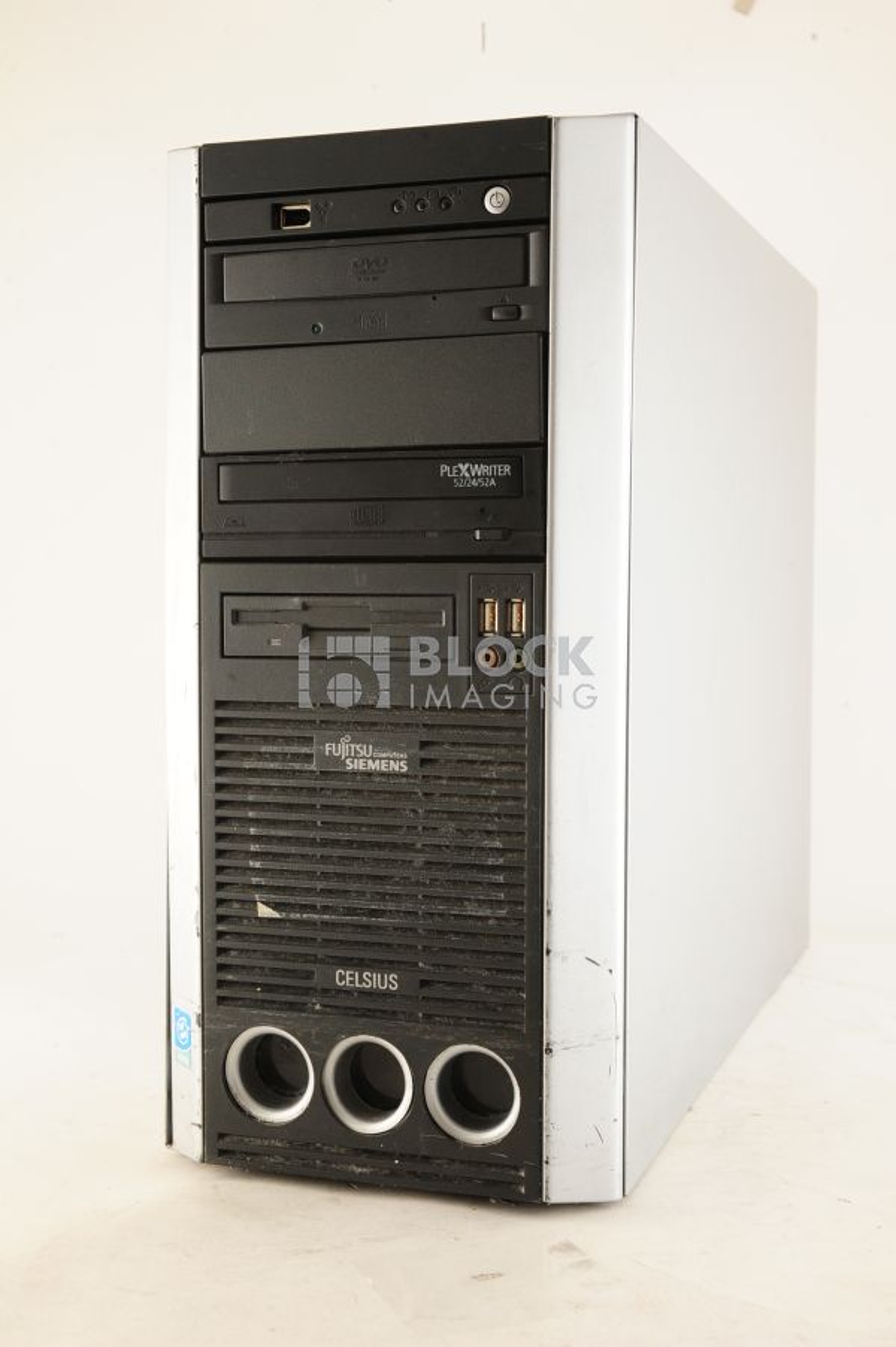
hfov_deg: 27.0
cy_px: 674
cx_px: 448
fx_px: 1869
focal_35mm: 50
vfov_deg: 39.6
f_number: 11
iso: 1600
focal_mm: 50
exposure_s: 1/125
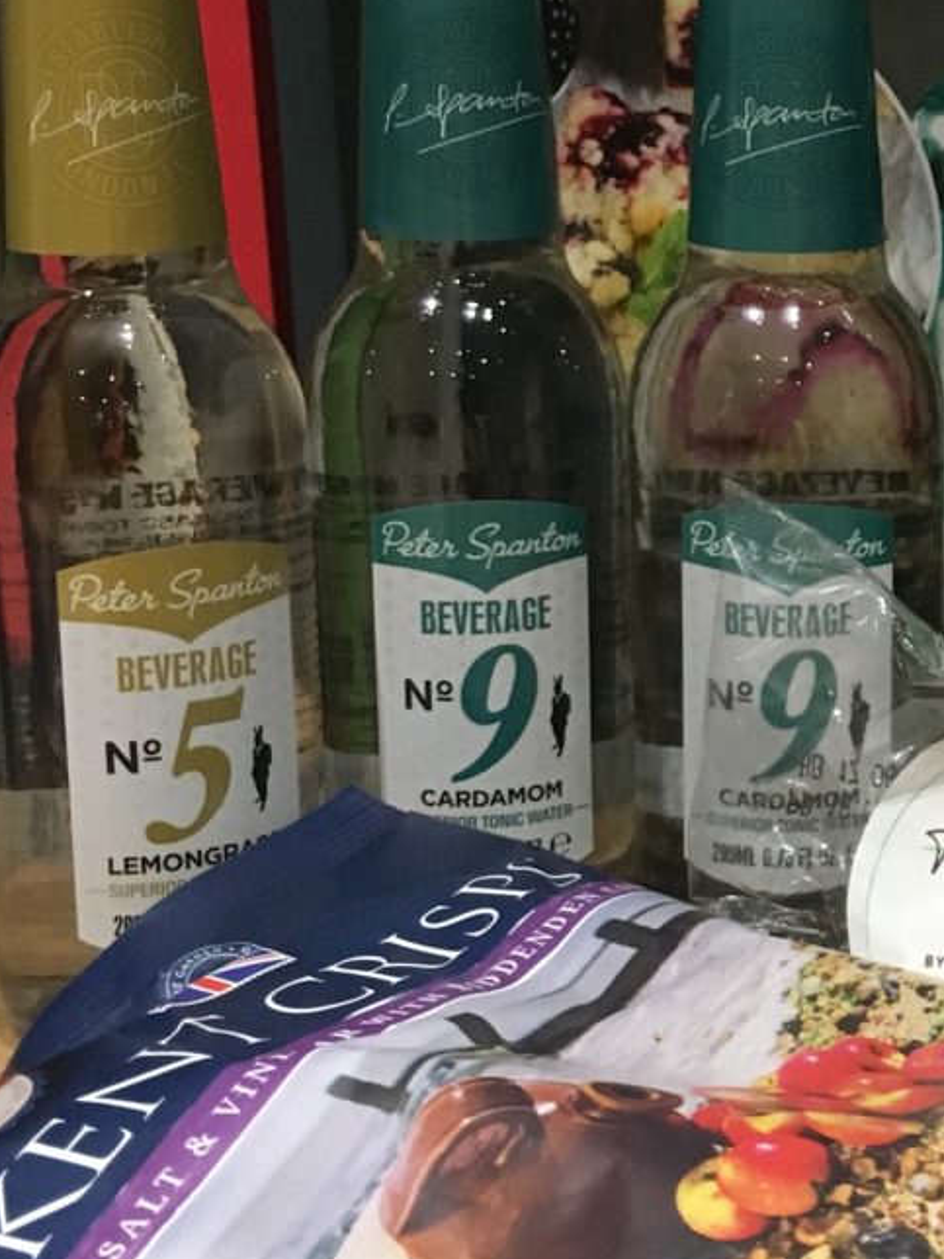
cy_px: 491
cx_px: 1069
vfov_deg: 27.0
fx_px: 2618
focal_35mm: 72
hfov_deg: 19.5
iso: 200
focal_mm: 4.15
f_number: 2.2
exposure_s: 1/25
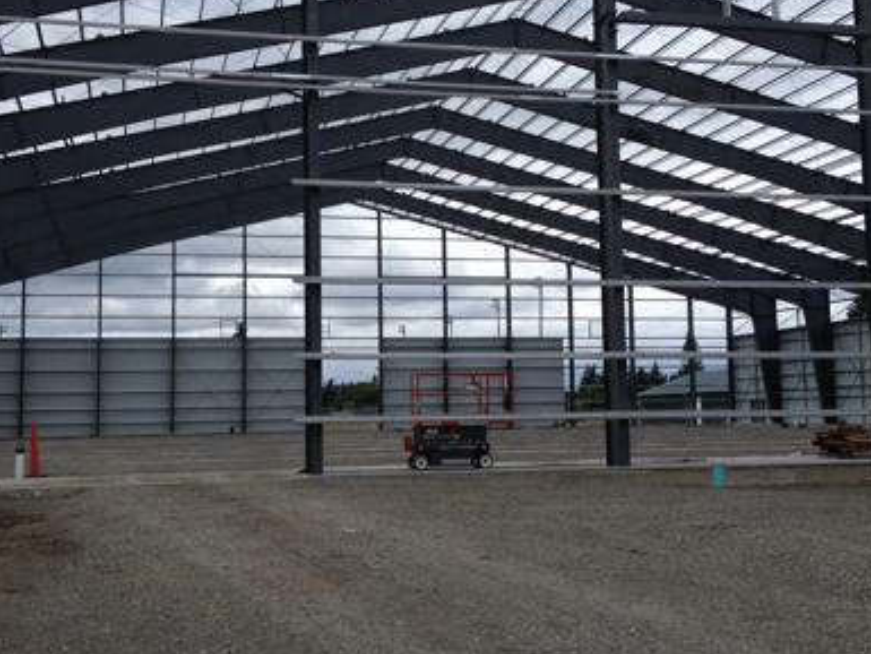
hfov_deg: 38.2
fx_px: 1258
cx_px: 419
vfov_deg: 29.1
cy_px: 309
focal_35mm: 50
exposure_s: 1/1672
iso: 50
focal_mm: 4.28
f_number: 2.4
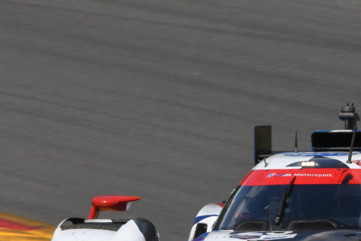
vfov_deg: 1.0
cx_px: 384
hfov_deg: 1.5
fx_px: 13484
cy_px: 165
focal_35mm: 1345
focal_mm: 360
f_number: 18
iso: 250
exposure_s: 1/250
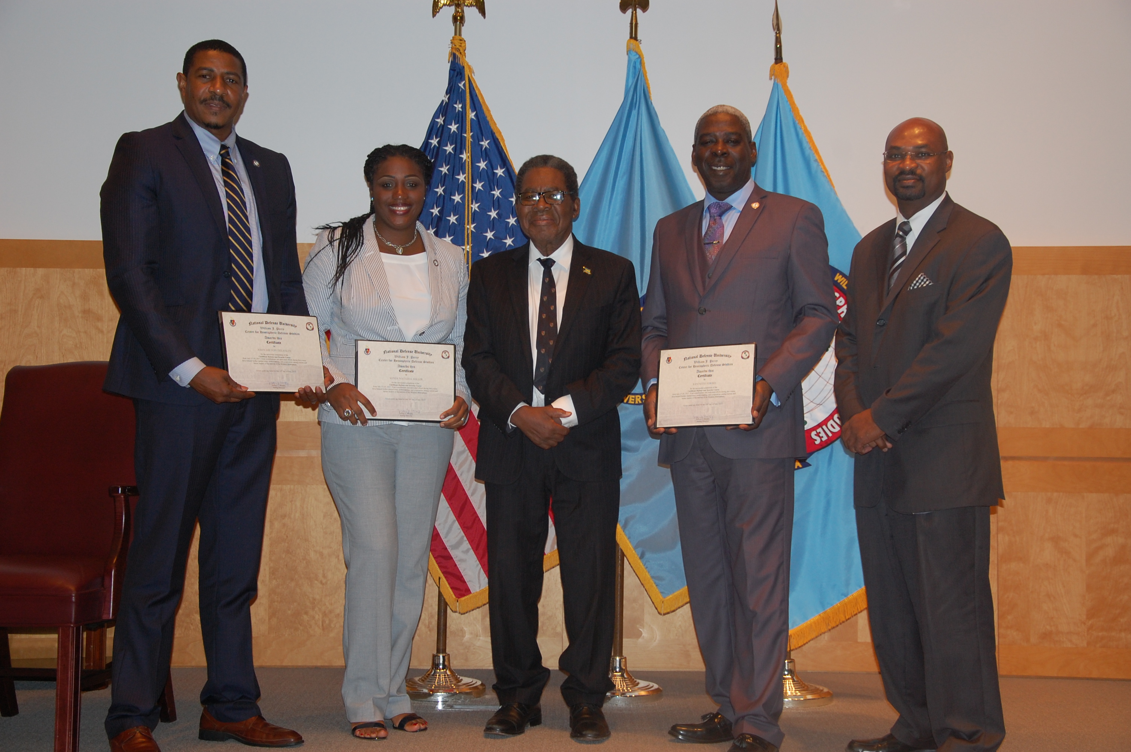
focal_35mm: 57
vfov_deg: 23.7
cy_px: 376
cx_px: 566
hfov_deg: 35.1
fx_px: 1789
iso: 400
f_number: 4.5
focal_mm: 38
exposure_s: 1/60
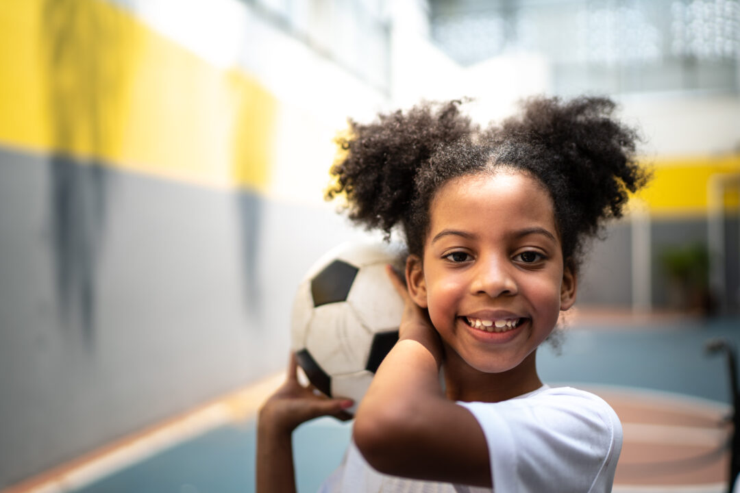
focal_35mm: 35
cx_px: 370
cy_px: 246
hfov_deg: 54.4
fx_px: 719
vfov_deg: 37.9
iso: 80
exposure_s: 1/1600
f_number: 1.4
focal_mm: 35
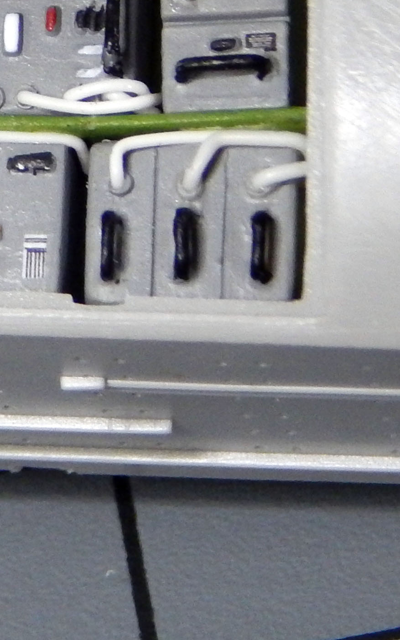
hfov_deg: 3.6
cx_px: -347
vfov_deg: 5.8
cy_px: 107
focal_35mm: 362
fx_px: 6313
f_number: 4.5
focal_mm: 18.7
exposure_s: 1/60
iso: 400
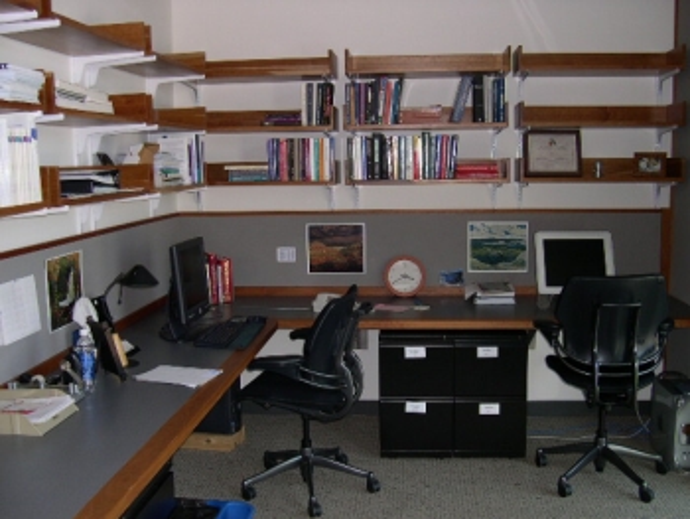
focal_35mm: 38
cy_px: 260
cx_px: 345
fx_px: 758
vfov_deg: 37.8
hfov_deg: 48.9
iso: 111
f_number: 2.8
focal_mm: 8
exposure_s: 1/60
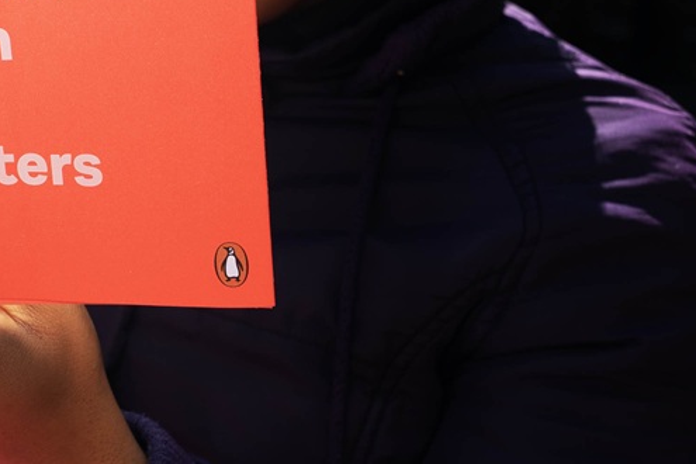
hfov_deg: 20.8
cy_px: 198
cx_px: 143
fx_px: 1875
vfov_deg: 14.1
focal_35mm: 97
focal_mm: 24
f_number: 4.5
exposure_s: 1/100
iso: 100
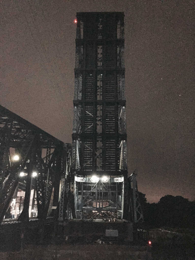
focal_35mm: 29
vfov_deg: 61.7
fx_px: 218
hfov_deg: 48.2
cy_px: 130
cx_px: 98
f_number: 2.2
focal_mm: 4.15
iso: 2000
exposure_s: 1/16
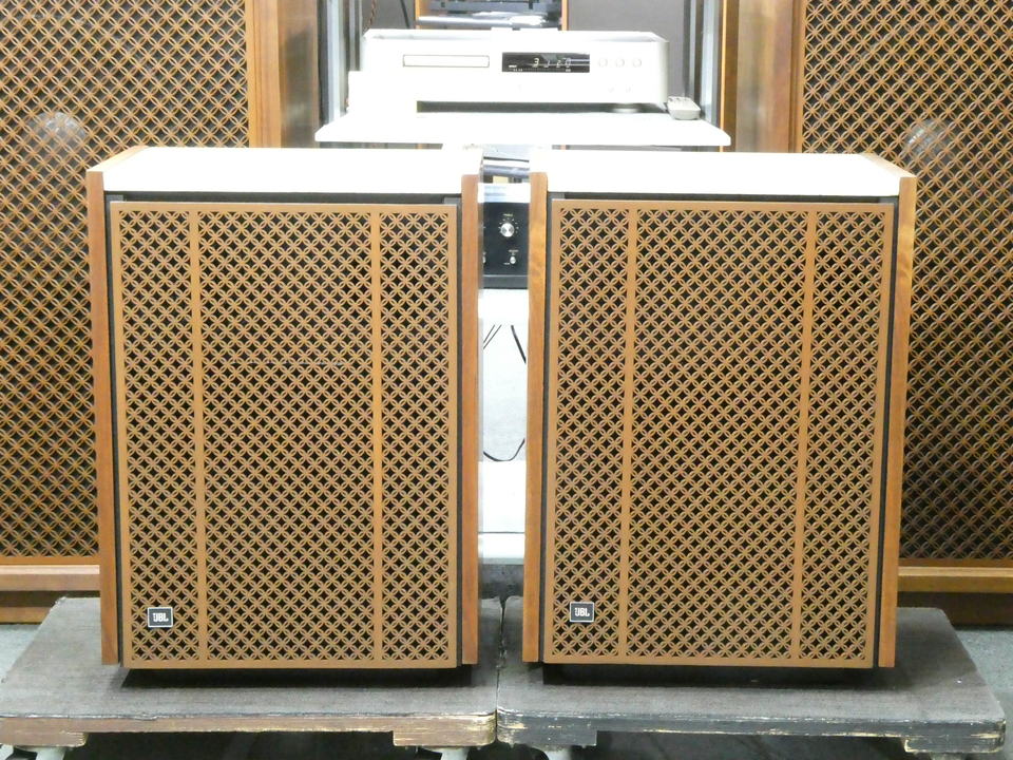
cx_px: 506
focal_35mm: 70
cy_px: 380
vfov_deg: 21.0
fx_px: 2048
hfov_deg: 27.8
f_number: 7.1
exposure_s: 1/5
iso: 2500
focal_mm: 12.5
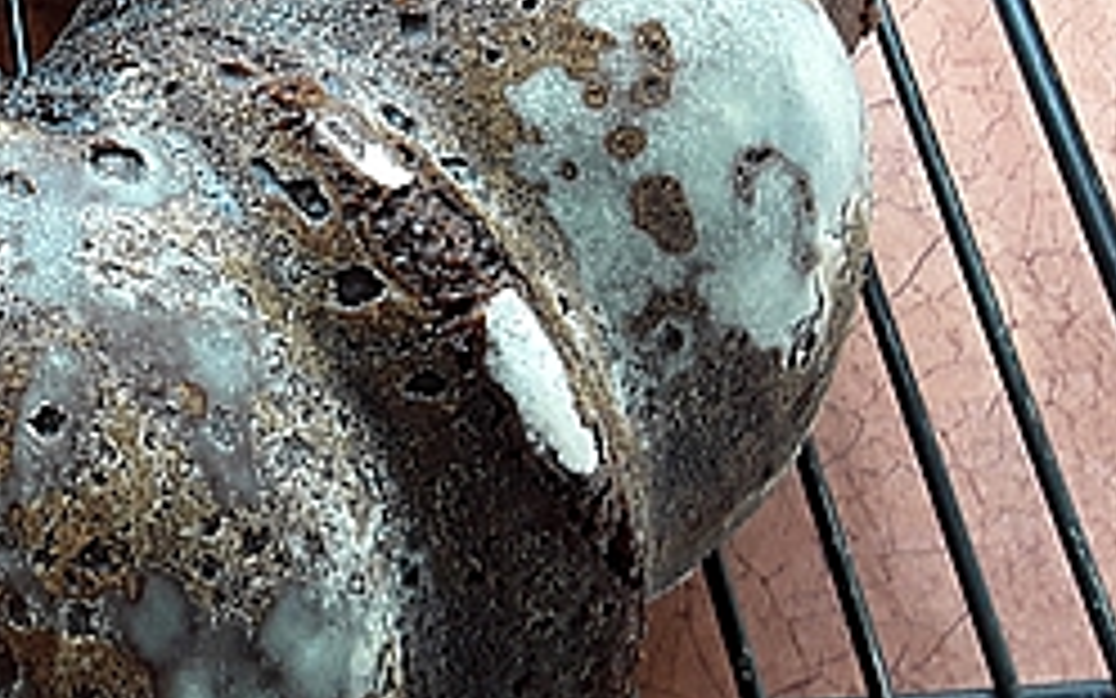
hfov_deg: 25.5
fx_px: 2251
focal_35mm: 74
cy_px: 41
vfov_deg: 17.3
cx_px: -153
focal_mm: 2.91
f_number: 1.9
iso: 40
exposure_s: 1/30
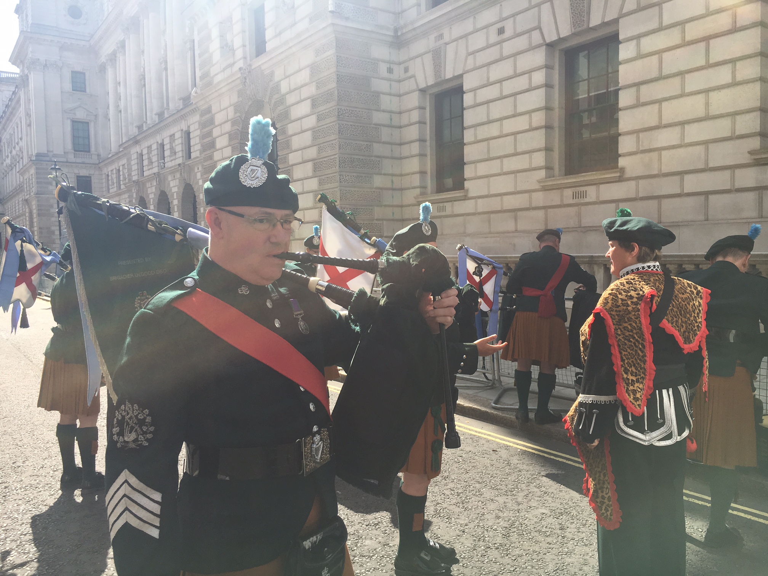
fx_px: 643
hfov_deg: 61.7
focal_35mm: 29
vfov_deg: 48.2
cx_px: 384
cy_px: 288
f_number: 2.2
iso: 25
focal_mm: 4.15
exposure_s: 1/905
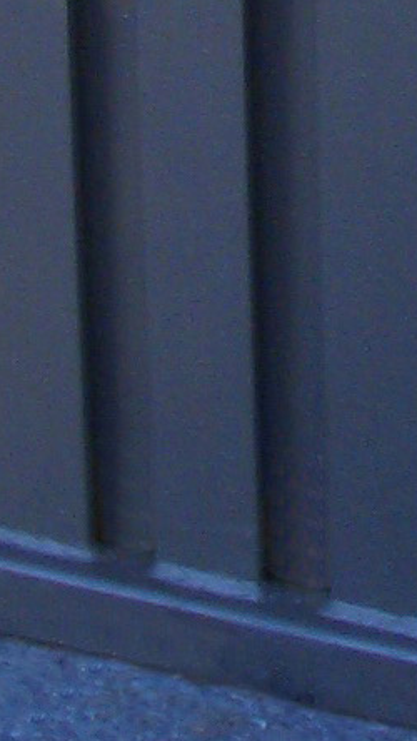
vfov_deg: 8.9
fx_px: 4557
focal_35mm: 232
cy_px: -604
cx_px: 917
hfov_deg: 5.1
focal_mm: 6.8
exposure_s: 1/320
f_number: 2.8
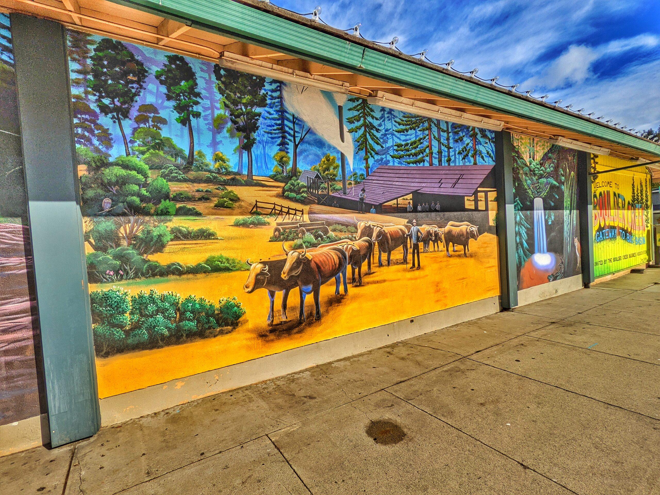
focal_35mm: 16
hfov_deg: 94.5
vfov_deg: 78.1
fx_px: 305
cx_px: 330
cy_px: 248
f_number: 2.2
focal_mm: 2.22
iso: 42
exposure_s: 1/2222
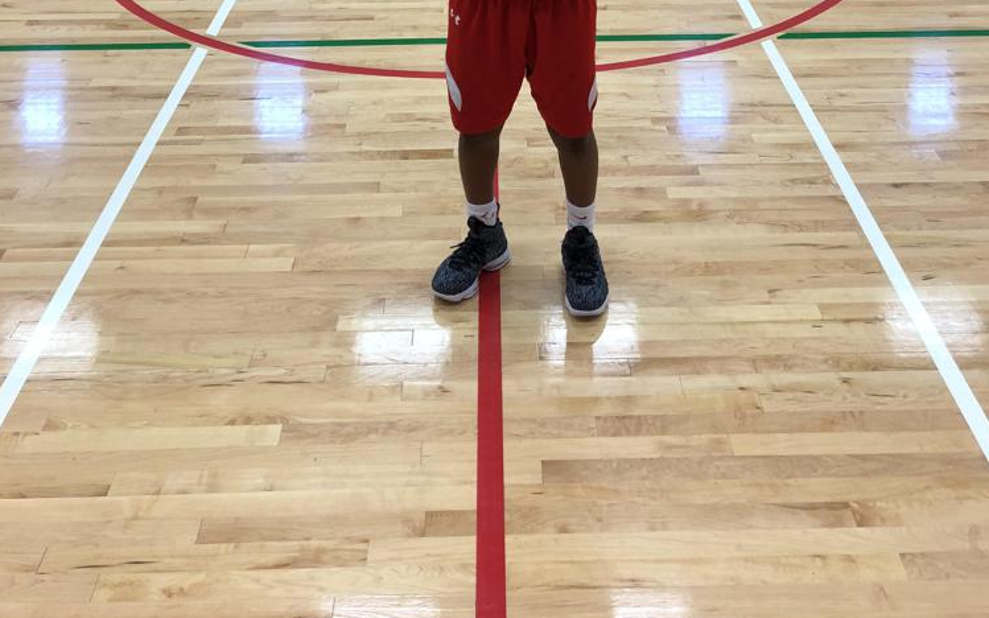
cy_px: -49
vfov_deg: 28.0
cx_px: 503
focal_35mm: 42
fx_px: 1132
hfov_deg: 47.2
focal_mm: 3.99
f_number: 1.8
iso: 25
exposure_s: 1/40
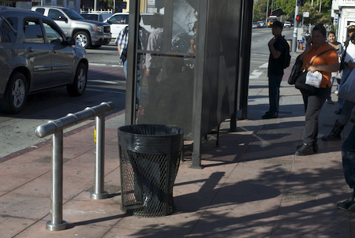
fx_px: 632
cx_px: 211
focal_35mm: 64
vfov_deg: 21.3
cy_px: 128
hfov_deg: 31.3
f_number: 14
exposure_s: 1/320
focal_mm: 32
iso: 400
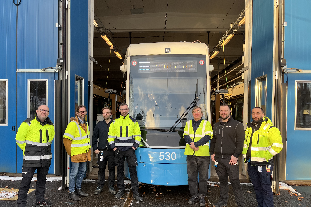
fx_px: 242
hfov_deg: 65.5
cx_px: 150
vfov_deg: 46.3
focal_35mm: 28
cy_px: 118
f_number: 1.6
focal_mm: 5.1
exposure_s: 1/449
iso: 50
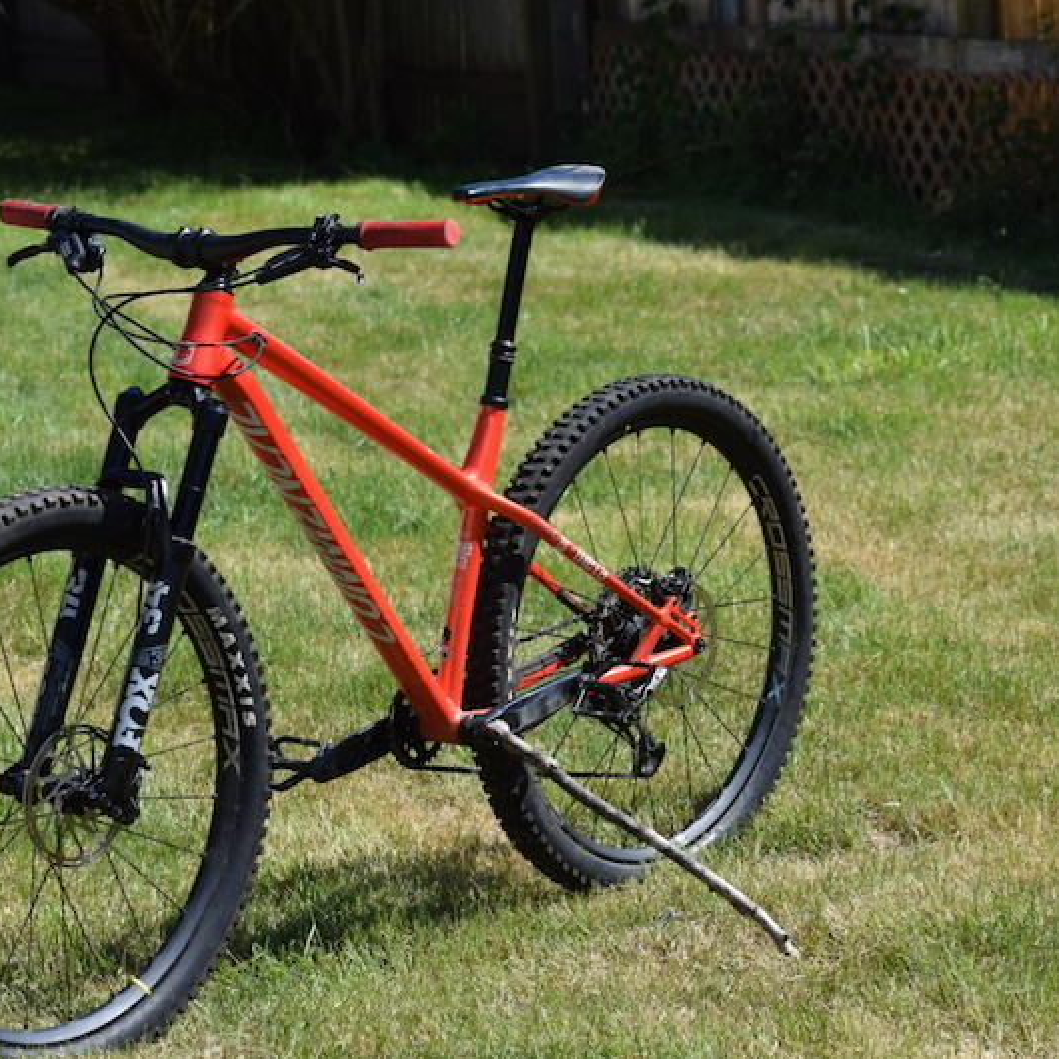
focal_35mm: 135
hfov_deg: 12.9
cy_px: 532
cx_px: 444
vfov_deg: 12.9
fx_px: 4673
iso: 200
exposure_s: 1/800
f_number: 7.1
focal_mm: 70
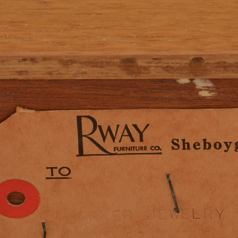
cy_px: 172
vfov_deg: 3.9
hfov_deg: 3.9
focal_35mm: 450
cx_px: 195
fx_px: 3504
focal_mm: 105
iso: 125
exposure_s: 1/160
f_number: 11
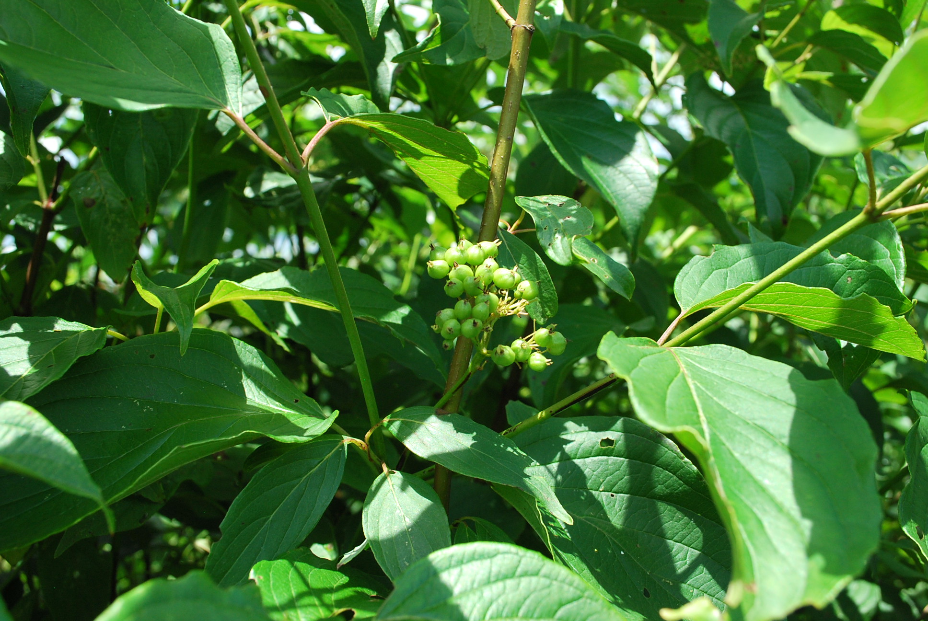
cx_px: 464
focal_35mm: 36
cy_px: 310
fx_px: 929
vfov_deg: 37.0
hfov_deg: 53.1
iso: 400
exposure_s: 1/320
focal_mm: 24
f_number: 9
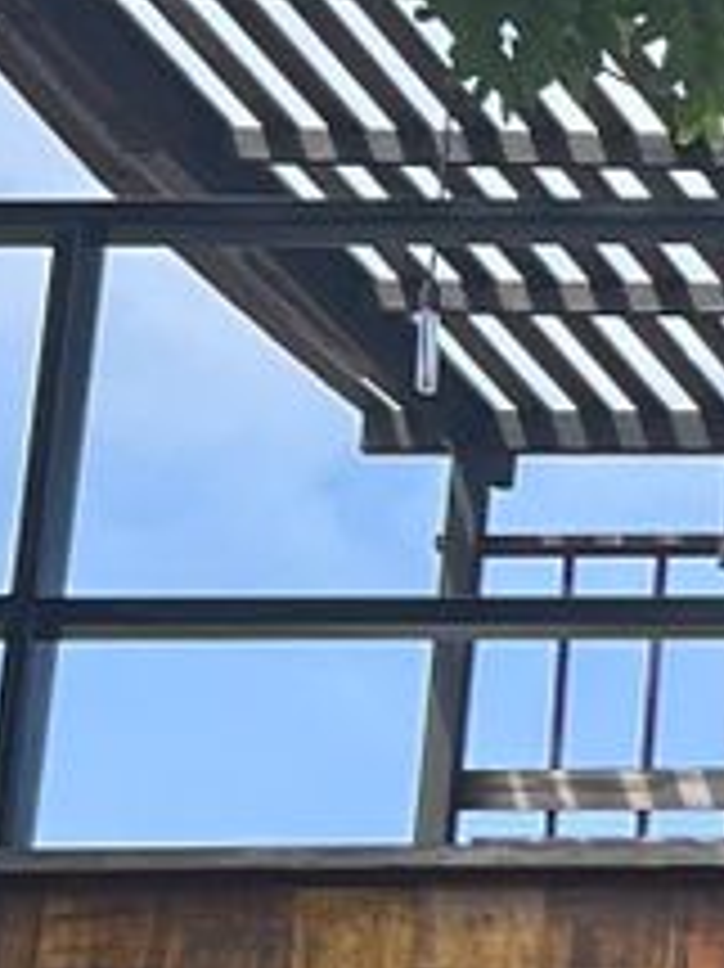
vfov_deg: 11.2
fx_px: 4857
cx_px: 2847
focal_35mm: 174
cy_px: 1148
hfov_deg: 6.8
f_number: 1.5
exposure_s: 1/2165
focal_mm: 5.7
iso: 50
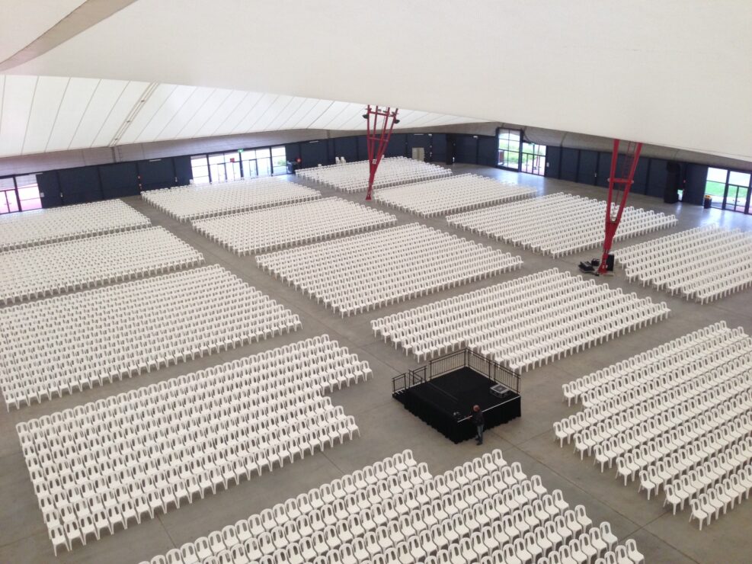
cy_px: 282
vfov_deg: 42.9
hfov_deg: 55.4
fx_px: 717
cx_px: 376
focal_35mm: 33
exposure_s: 1/120
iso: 100
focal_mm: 4.13
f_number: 2.4
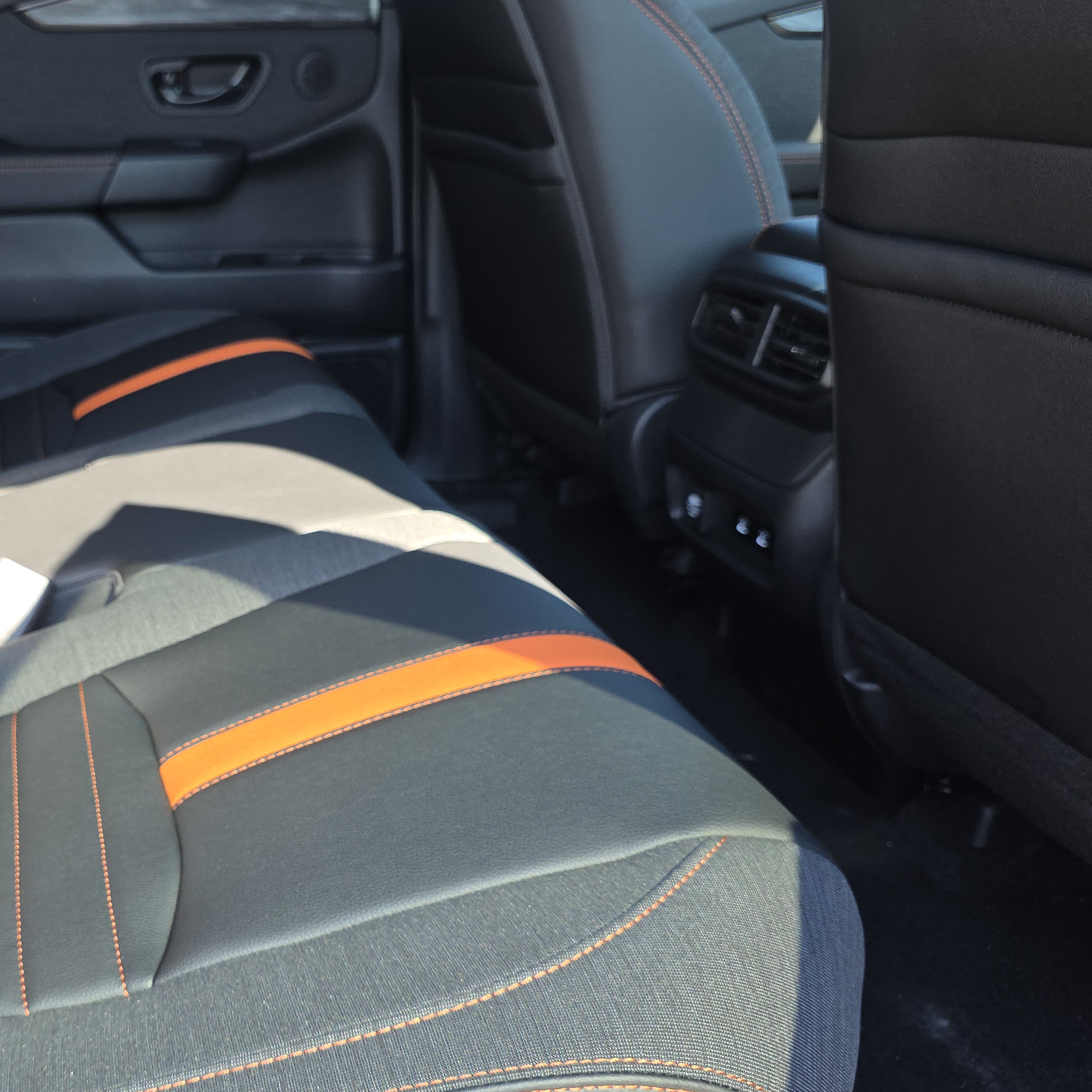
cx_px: 205
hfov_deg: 45.8
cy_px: 631
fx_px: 1213
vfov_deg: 48.3
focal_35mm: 34
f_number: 1.7
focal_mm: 6.3
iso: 50
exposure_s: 1/180
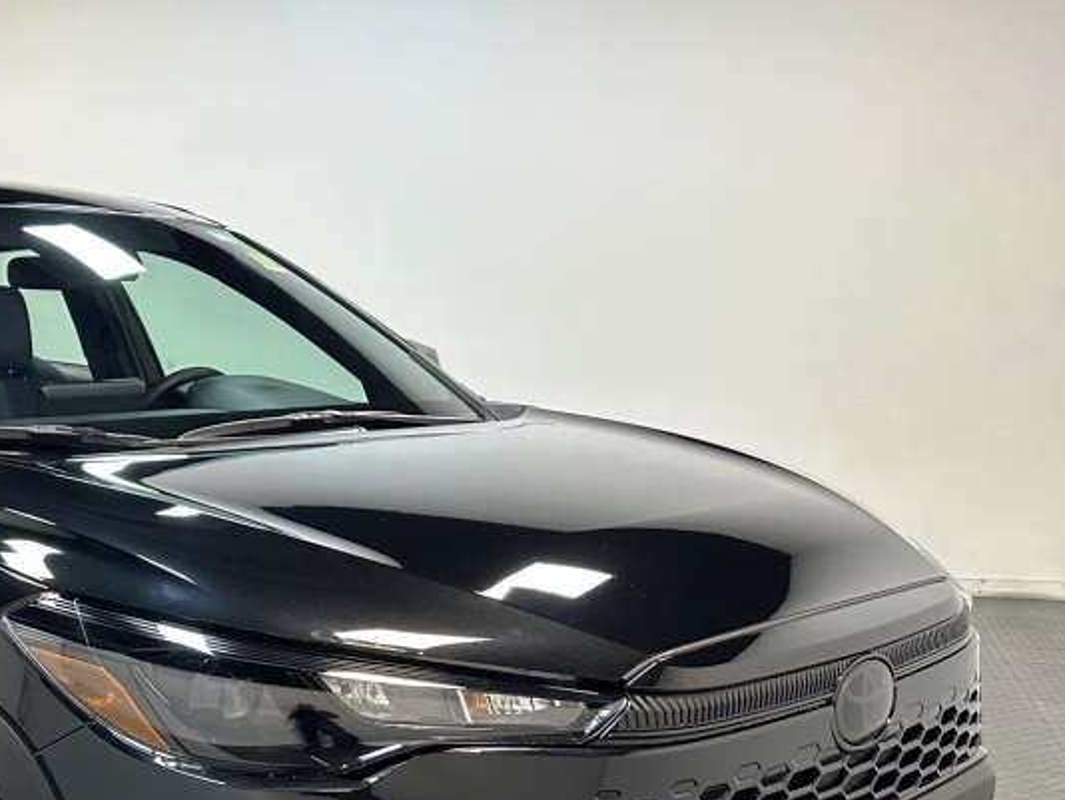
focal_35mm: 46
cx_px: 231
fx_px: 1416
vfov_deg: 30.1
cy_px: 728
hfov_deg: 39.8
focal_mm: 6.86
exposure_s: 1/60
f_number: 1.78
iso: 400
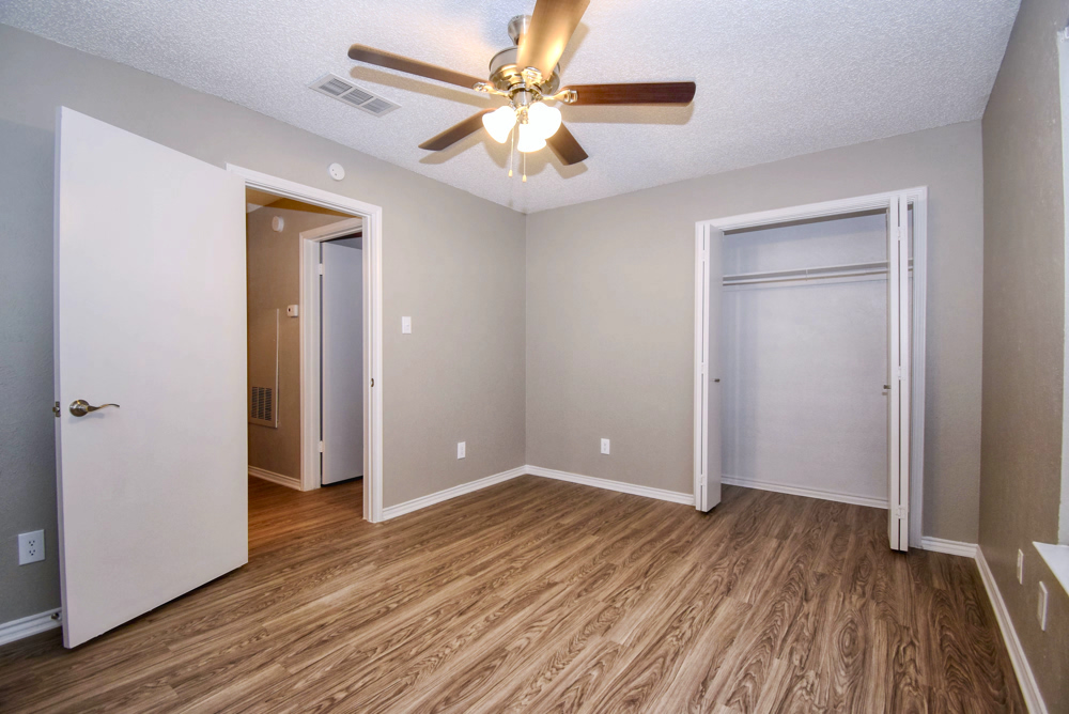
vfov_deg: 77.4
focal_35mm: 15
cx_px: 534
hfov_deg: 100.4
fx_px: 446
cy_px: 357
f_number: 5
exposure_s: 1/100
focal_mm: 10
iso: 800
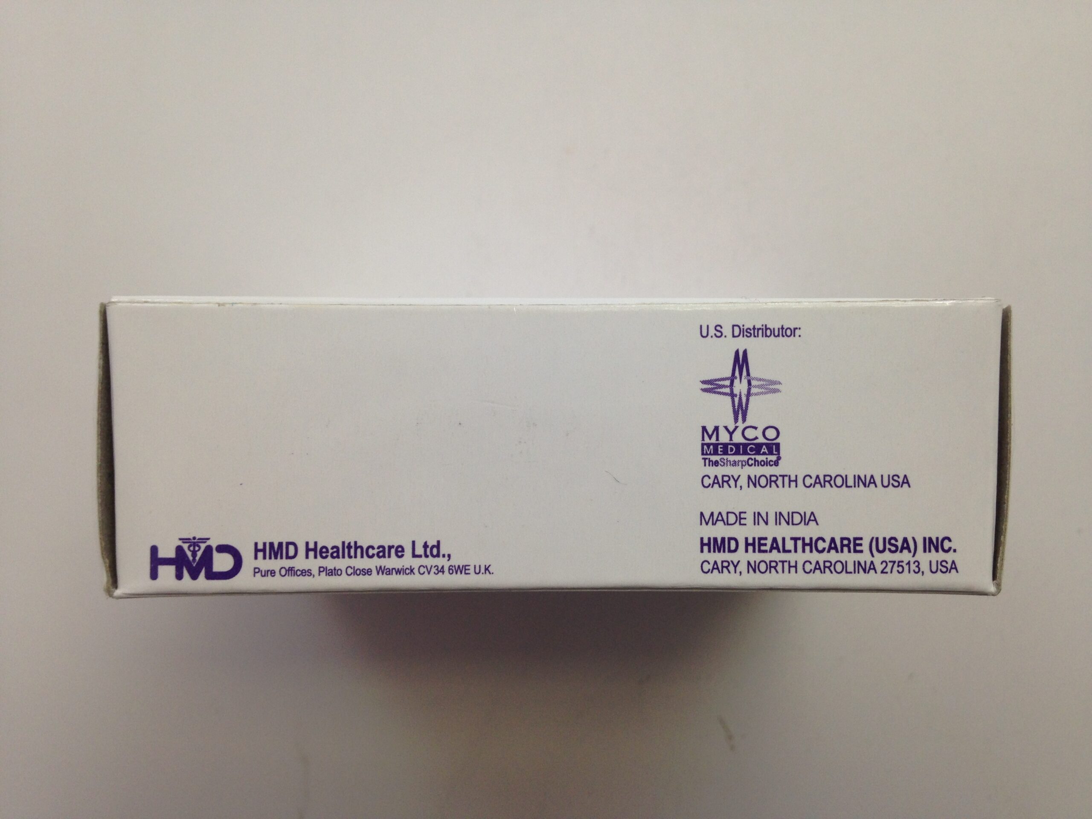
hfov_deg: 55.4
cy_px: 410
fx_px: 1041
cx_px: 546
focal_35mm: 33
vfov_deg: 42.9
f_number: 2.4
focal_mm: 4.12
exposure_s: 1/60
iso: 64
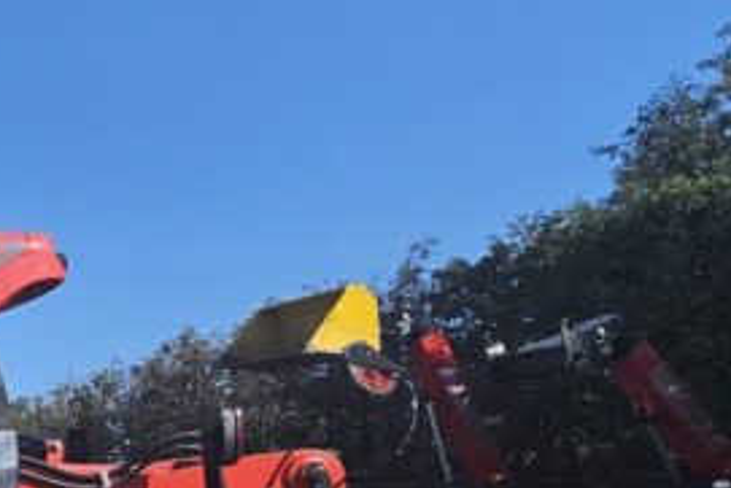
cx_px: -475
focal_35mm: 51
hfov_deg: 24.7
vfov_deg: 24.5
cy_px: 555
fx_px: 1036
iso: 50
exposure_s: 1/2531
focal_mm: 2.2
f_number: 2.2
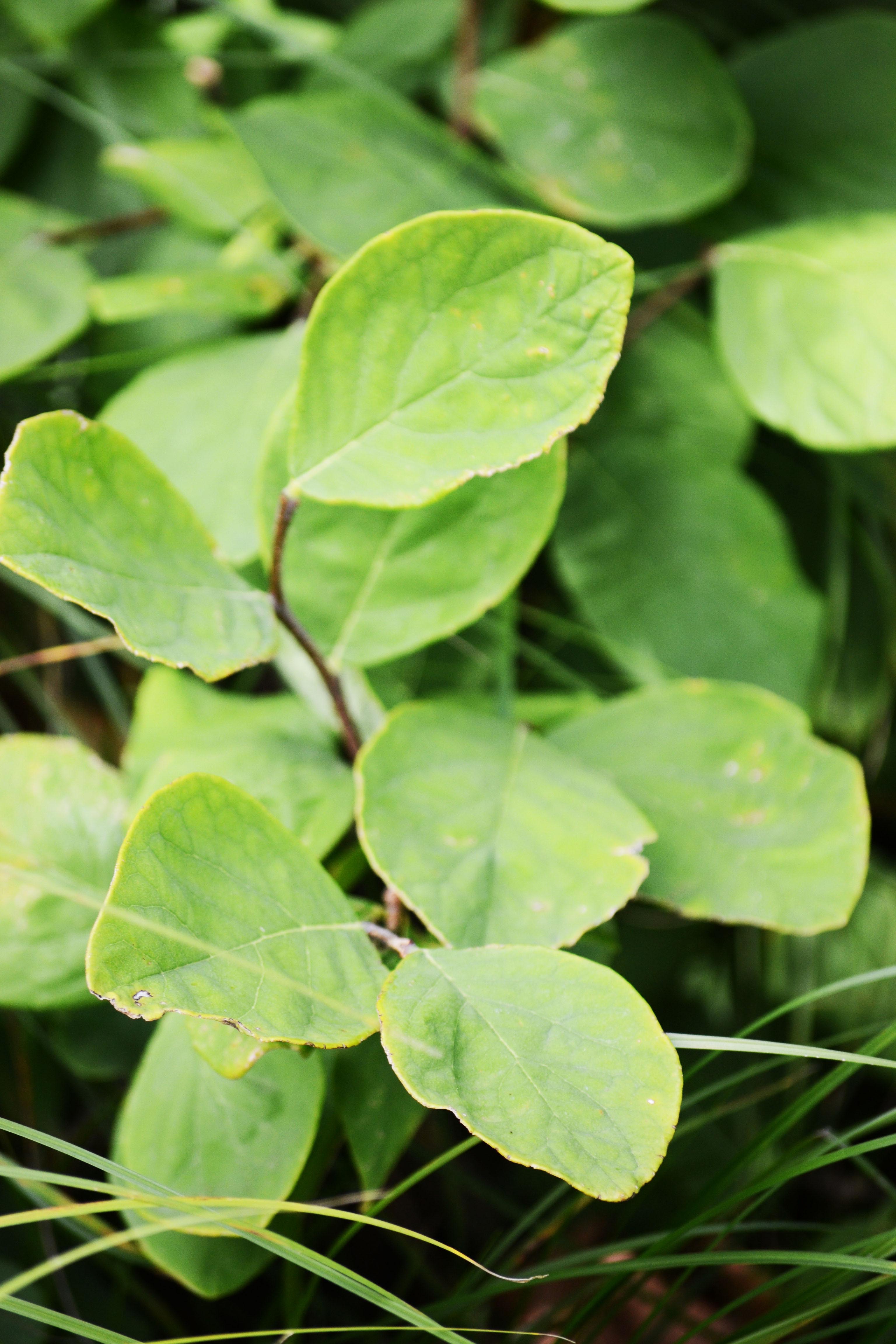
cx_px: 448
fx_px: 9239
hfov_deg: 5.6
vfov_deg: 8.3
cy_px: 672
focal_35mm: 248
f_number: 5.6
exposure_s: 1/160
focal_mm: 165
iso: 220
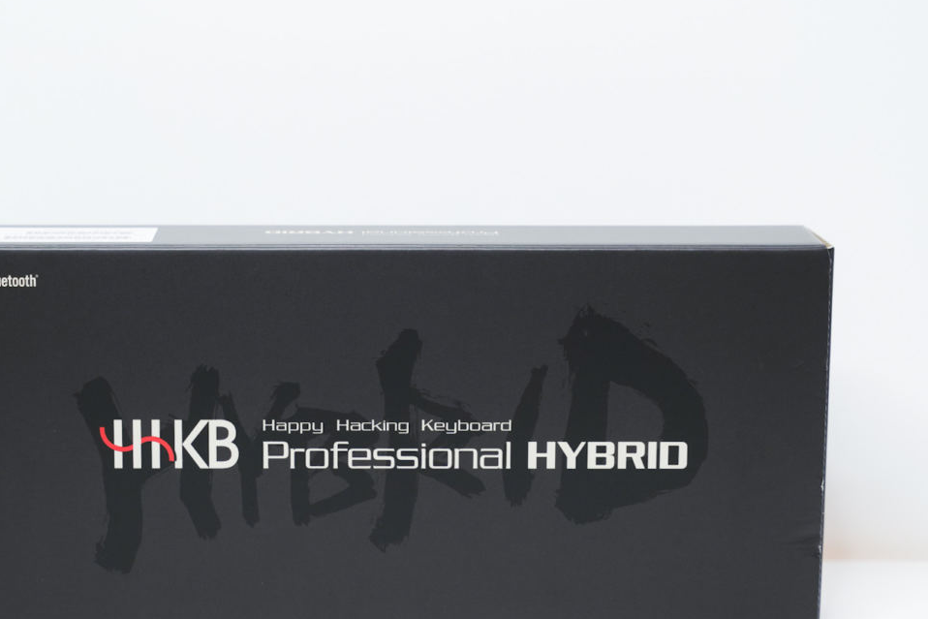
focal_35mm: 101
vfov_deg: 13.5
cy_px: 404
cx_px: 370
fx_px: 2616
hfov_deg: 20.1
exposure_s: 1/125
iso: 400
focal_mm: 63.3
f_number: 2.8
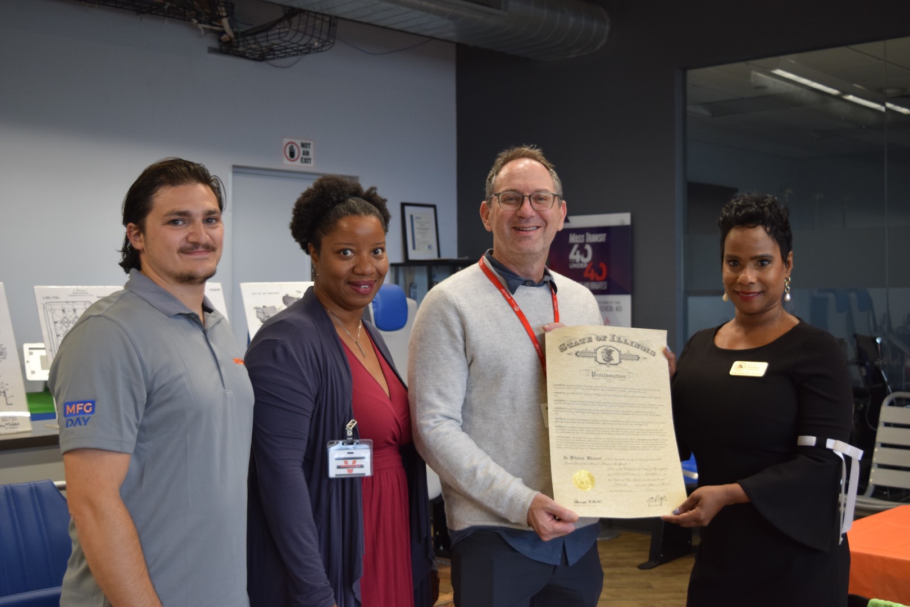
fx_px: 1175
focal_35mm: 46
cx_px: 455
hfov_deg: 42.3
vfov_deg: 28.9
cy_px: 304
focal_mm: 31
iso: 720
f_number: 4.2
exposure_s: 1/60
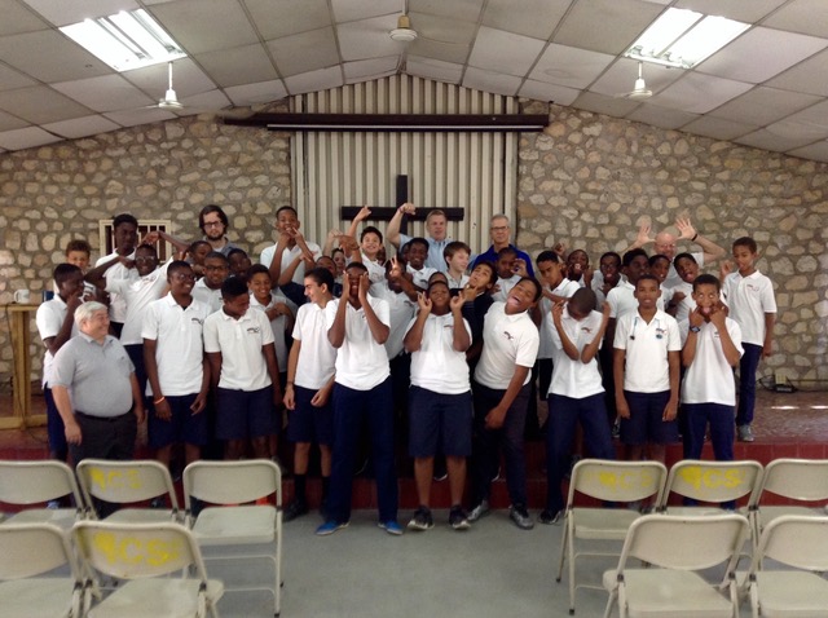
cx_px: 414
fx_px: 788
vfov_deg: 42.8
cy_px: 309
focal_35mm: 33
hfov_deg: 55.4
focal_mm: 3.3
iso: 64
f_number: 2.4
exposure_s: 1/24
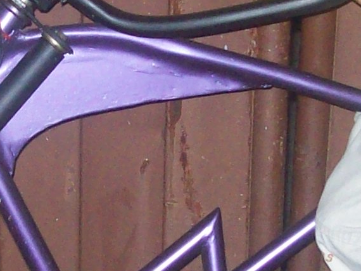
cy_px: 155
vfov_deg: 8.2
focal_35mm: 180
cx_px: 51
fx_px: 1876
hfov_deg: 10.9
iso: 200
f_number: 2.7
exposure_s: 1/64
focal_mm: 6
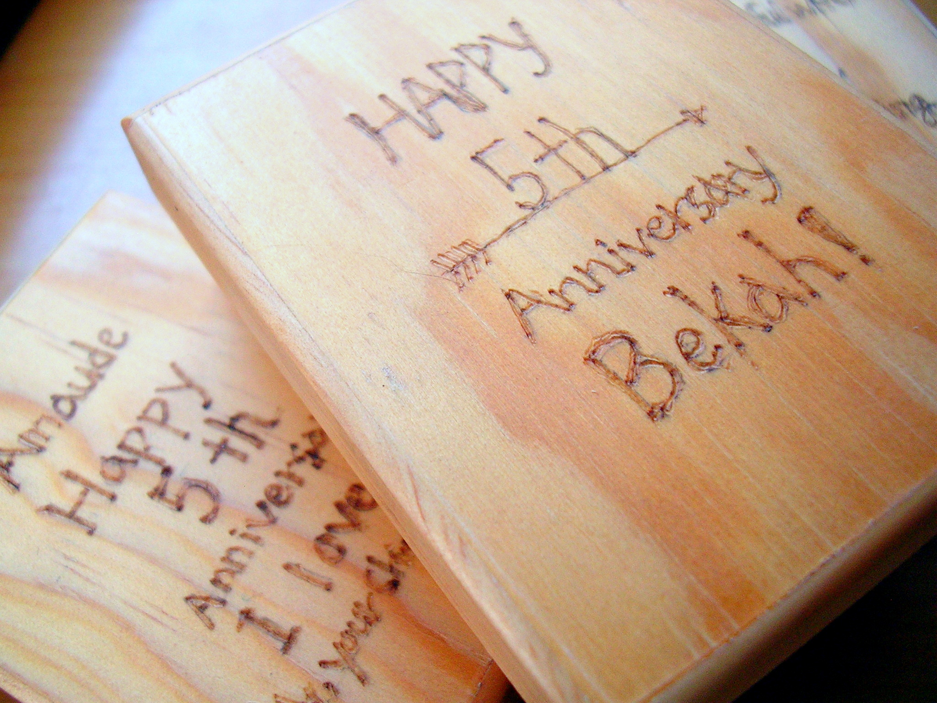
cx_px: 468
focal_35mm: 38
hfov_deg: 49.0
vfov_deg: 37.7
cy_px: 352
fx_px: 1029
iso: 50
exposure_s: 1/99
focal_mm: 5.8
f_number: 2.8
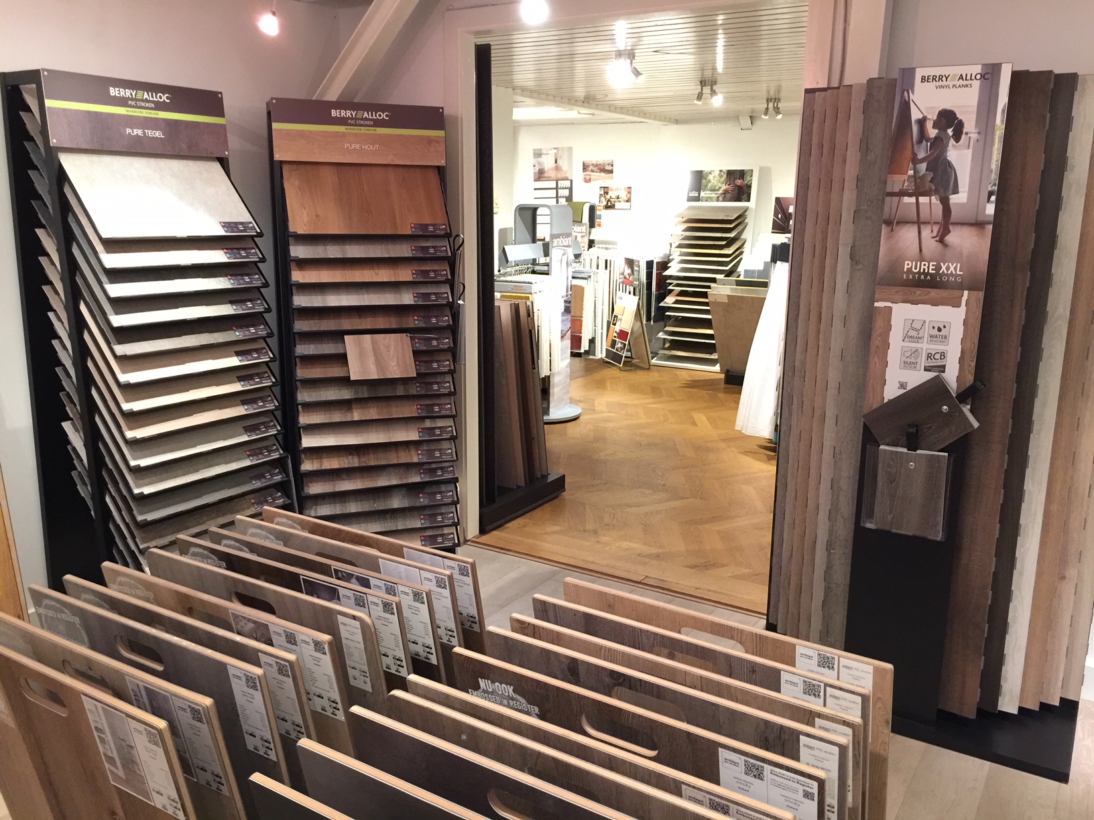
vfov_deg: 48.2
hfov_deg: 61.7
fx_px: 917
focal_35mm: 29
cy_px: 410
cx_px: 547
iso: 160
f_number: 2.2
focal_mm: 4.15
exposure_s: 1/8
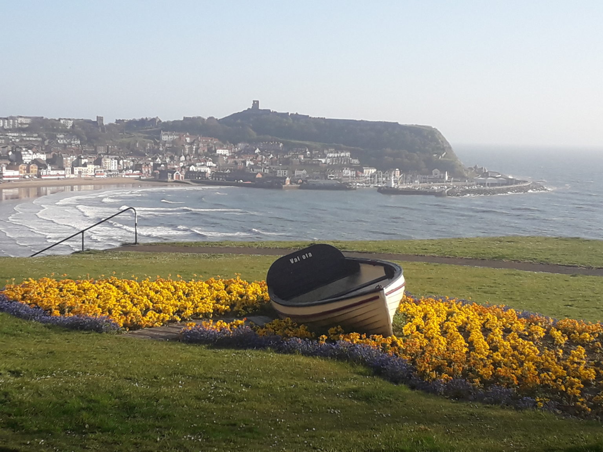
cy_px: 226
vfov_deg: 51.4
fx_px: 470
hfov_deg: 65.3
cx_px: 302
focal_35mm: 27
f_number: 1.9
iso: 40
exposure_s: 1/1209
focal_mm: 3.6
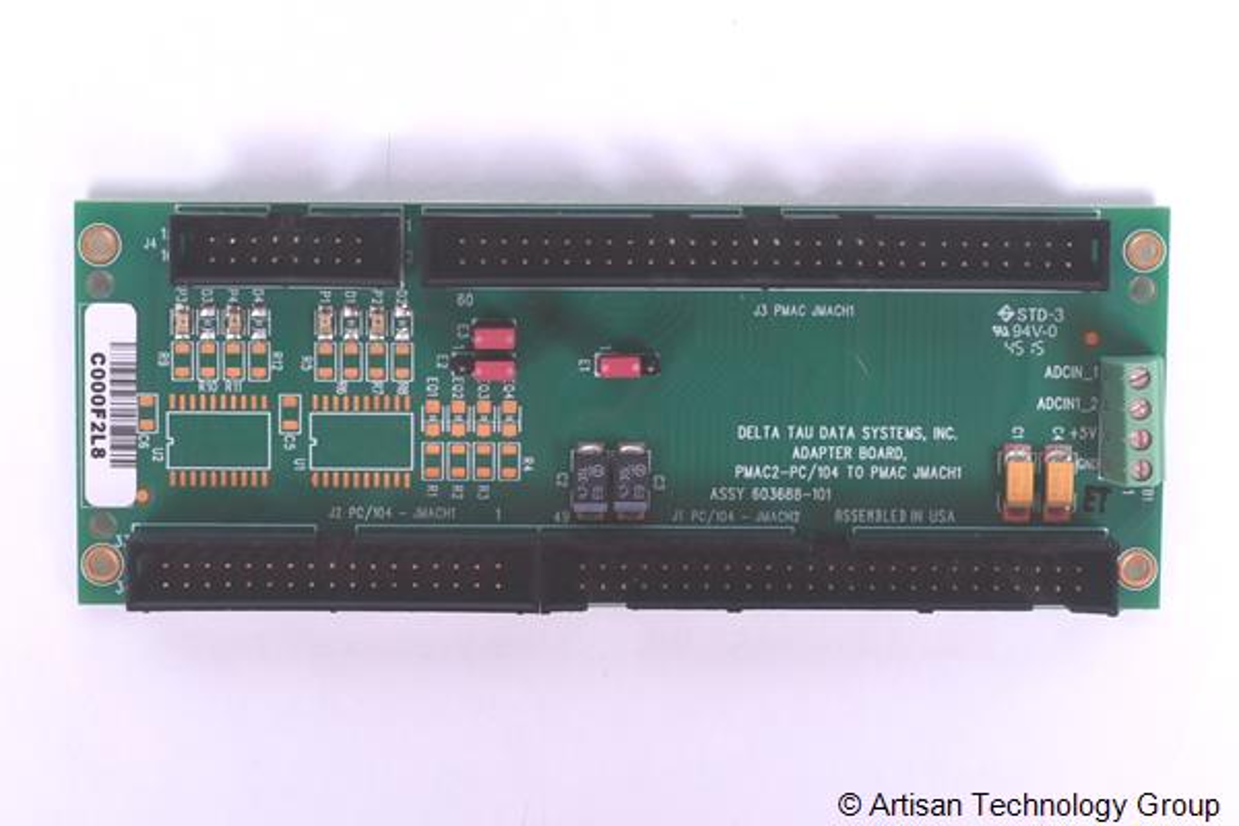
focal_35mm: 37
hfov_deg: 51.9
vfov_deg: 35.9
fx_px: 1273
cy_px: 413
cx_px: 620
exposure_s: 1/250
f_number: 14
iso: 200
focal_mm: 25
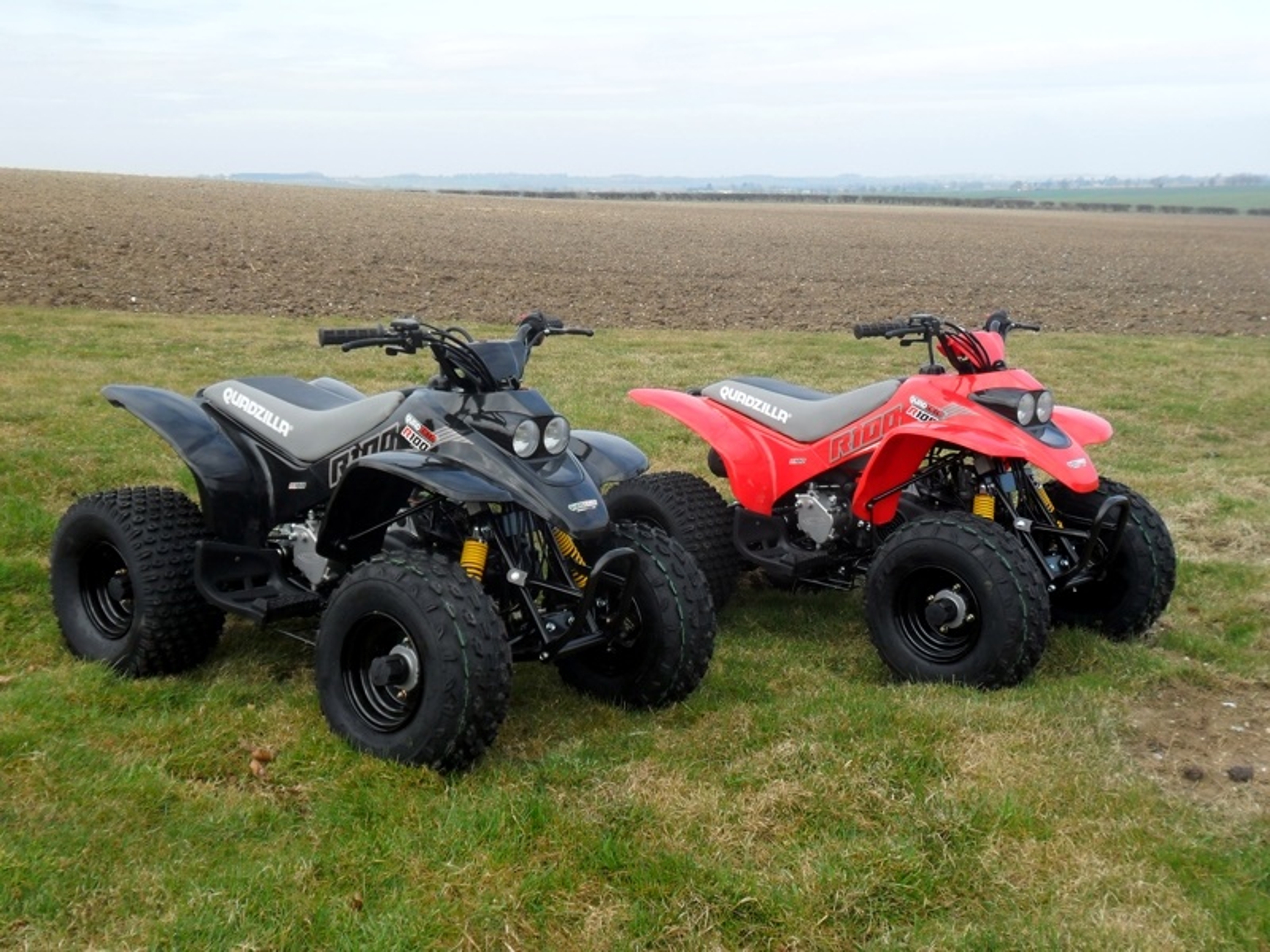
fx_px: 1357
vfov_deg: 38.7
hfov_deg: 50.1
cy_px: 476
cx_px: 635
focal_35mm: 37
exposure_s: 1/250
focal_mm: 6.6
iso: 100
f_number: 4
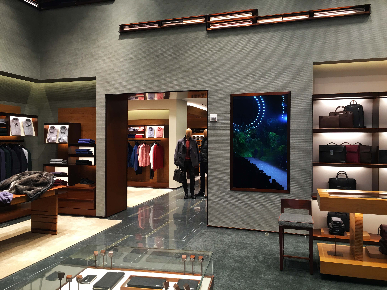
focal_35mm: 29
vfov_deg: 48.2
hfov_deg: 61.7
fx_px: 324
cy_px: 145
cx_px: 194
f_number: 2.2
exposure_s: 1/15
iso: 25
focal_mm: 4.15
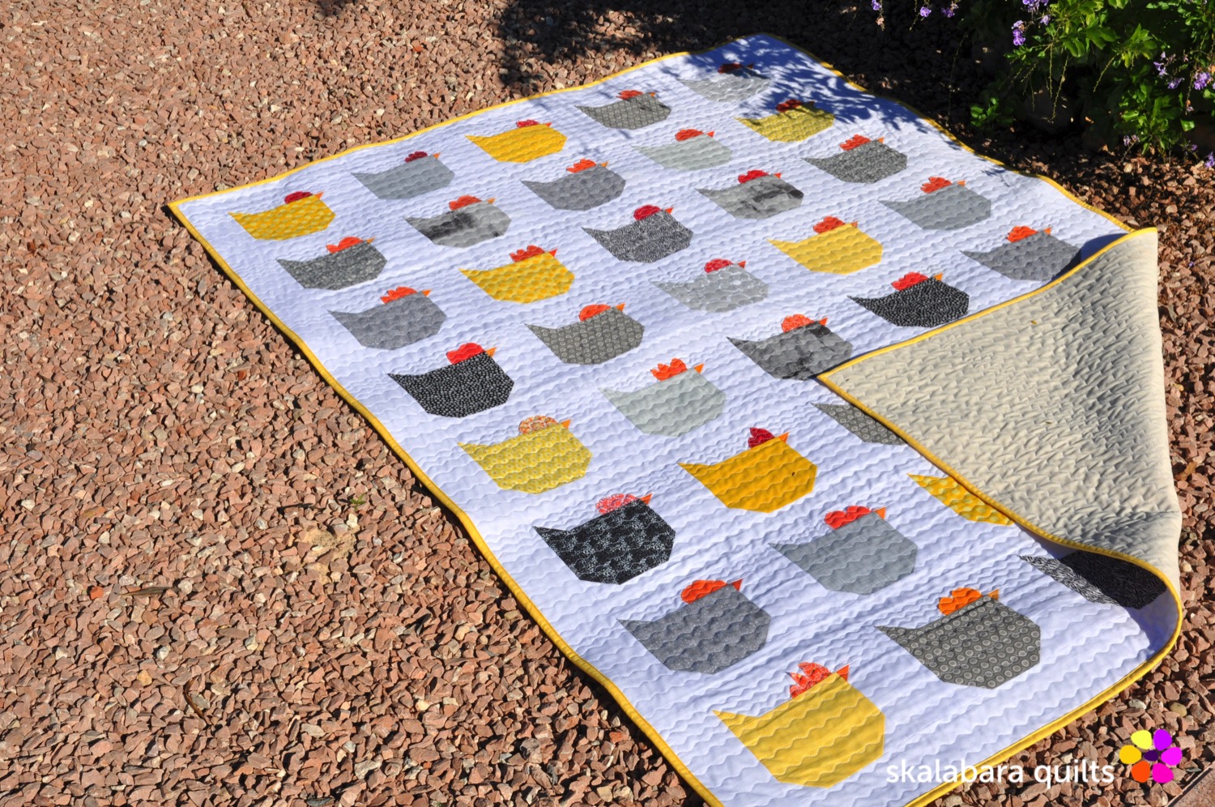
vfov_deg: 28.0
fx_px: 1618
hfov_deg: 41.2
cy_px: 404
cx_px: 608
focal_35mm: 48
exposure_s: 1/250
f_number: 16
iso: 200
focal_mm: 32
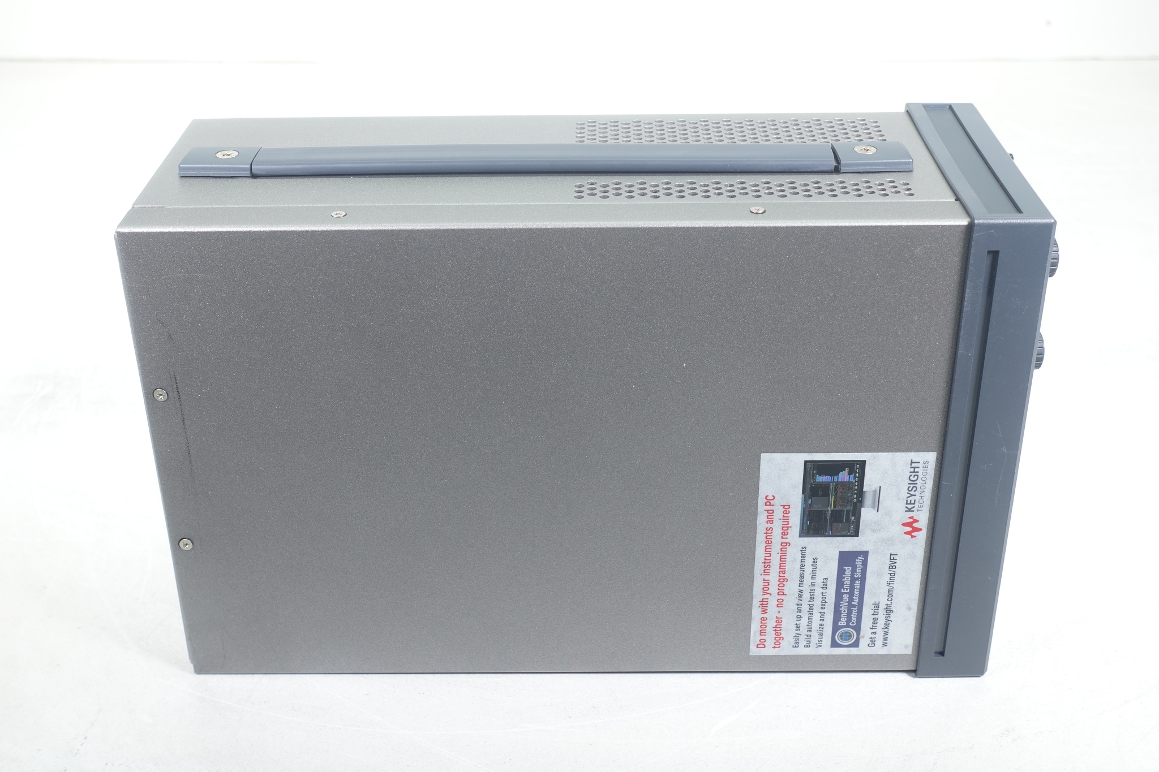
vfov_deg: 28.6
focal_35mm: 47
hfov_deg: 41.9
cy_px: 386
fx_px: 1513
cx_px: 580
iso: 125
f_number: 4
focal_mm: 17.06
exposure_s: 1/80
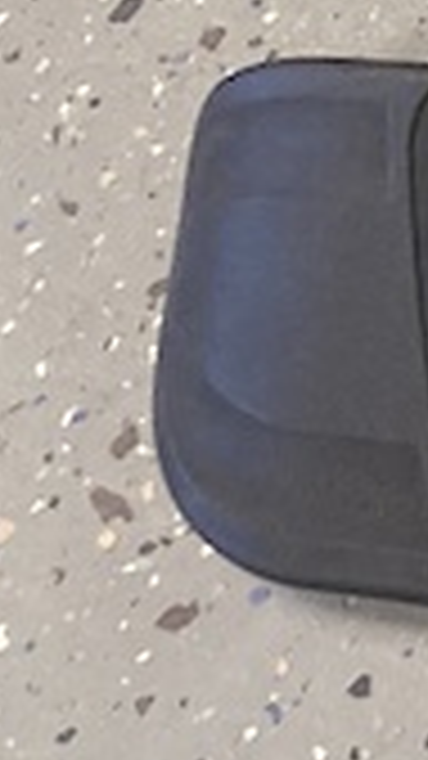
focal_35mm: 144
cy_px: 283
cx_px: 1671
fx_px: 2907
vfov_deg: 14.9
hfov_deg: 6.7
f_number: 1.8
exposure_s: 1/60
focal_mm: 3.99
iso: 250
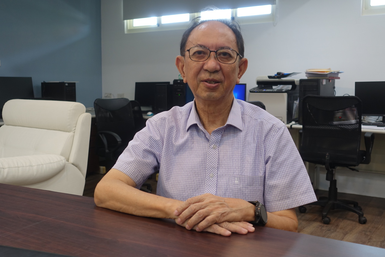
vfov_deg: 35.1
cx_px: 192
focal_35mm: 38
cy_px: 128
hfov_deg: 50.7
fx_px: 406
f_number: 2.8
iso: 160
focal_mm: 13.92
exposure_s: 1/40
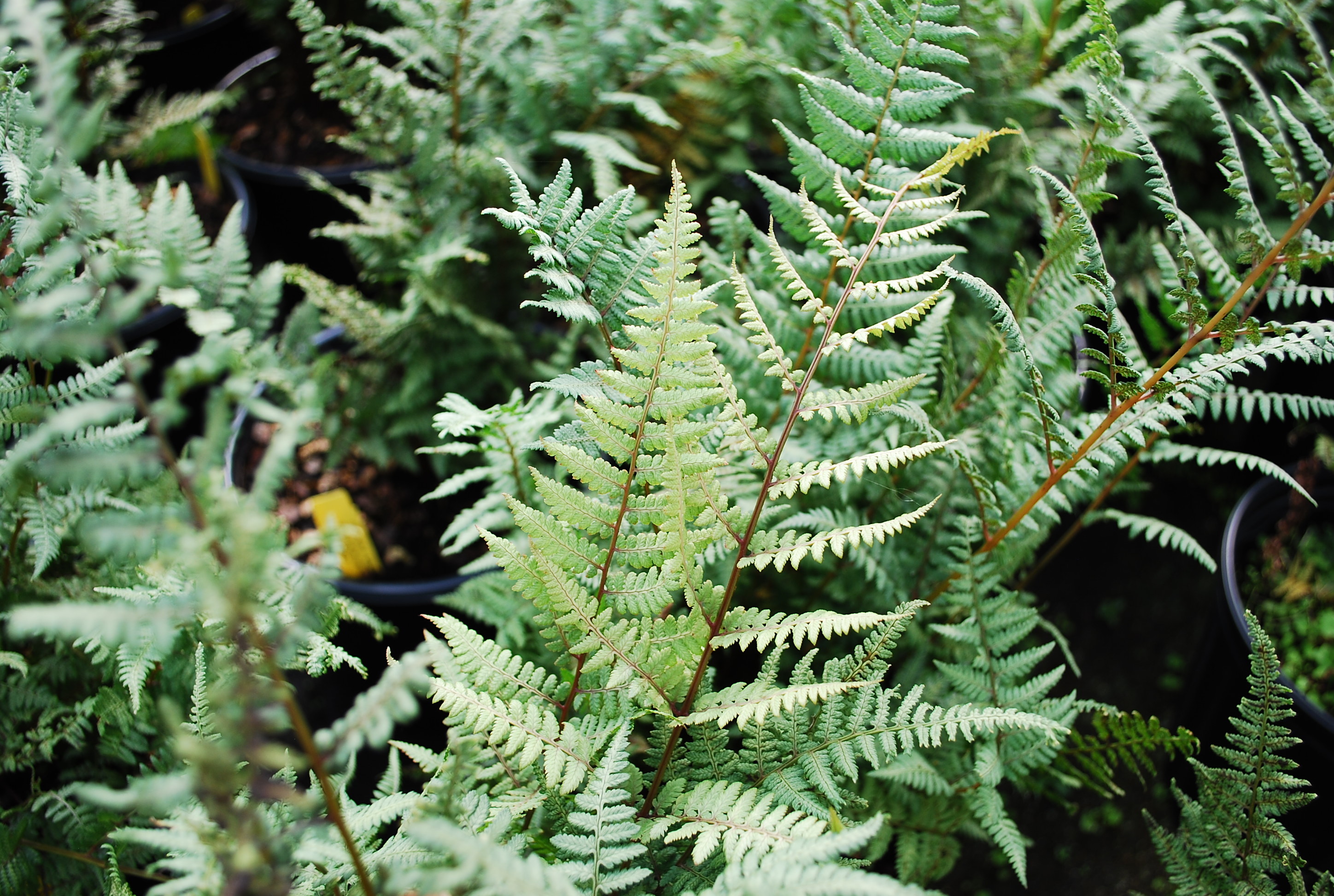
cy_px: 448
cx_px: 667
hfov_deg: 57.1
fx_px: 1225
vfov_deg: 40.1
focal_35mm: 33
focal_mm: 22
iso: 100
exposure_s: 1/80
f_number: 4.5
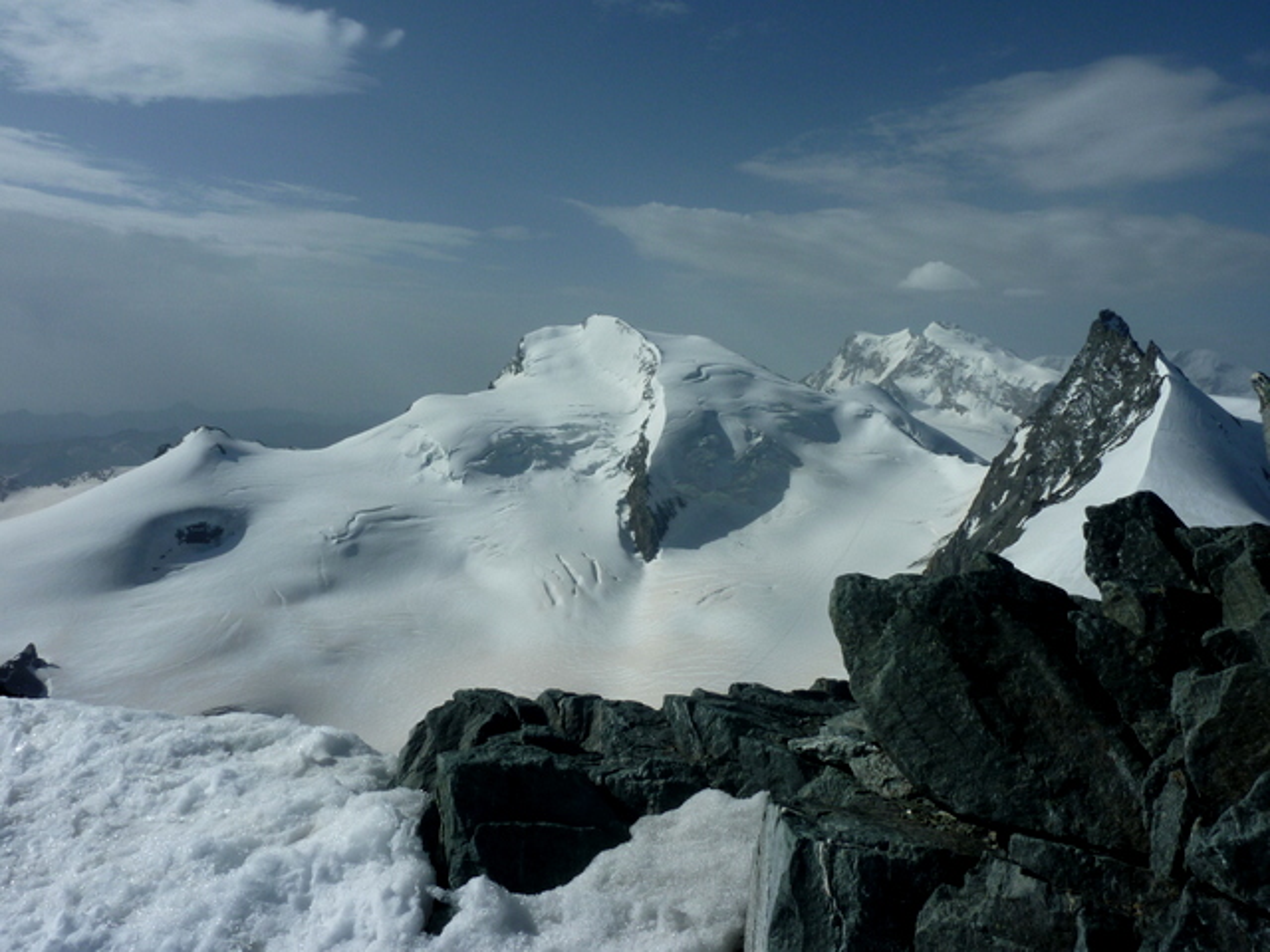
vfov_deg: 51.4
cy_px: 476
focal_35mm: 27
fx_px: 991
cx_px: 635
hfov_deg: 65.3
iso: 80
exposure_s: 1/800
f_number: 6.3
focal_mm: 4.4
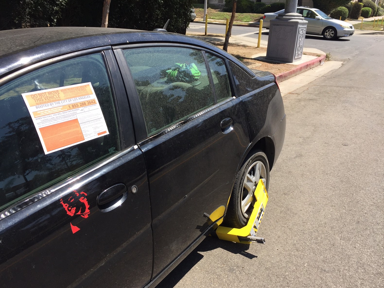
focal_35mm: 29
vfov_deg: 48.2
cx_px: 192
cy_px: 144
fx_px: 322
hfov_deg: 61.7
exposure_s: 1/1130
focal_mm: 4.15
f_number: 2.2
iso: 32
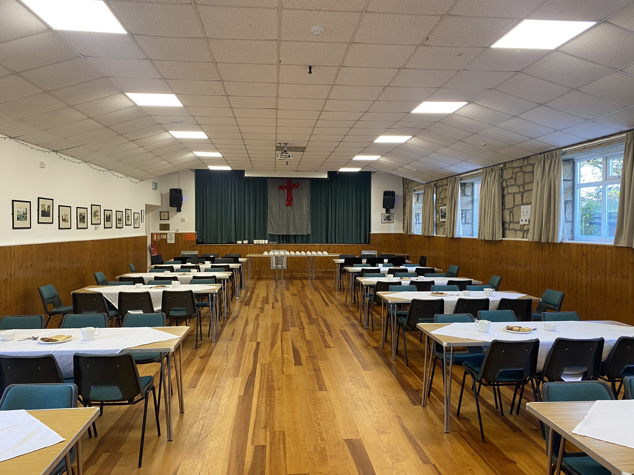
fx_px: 476
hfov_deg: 67.3
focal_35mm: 26
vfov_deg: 53.1
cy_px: 238
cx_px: 317
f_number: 1.8
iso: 80
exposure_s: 1/50
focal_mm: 4.25
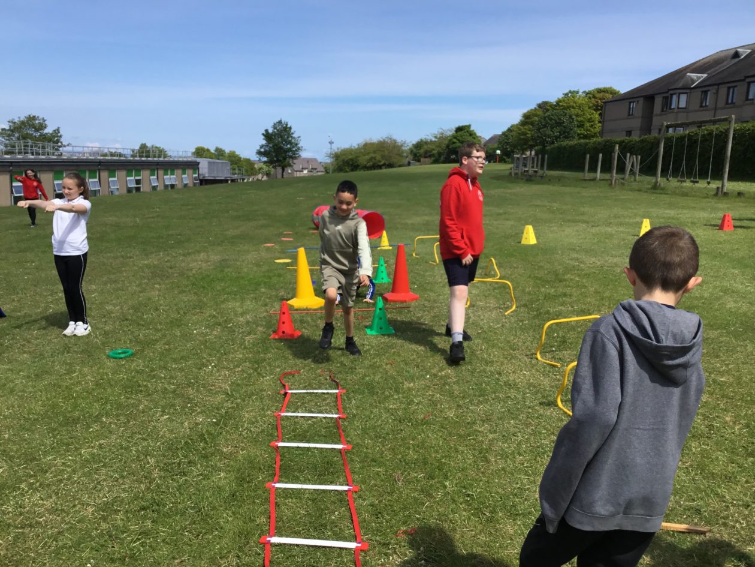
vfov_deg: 45.4
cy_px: 284
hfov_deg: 58.4
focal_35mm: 31
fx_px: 676
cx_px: 378
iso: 25
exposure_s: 1/1733
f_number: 2.4
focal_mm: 3.3
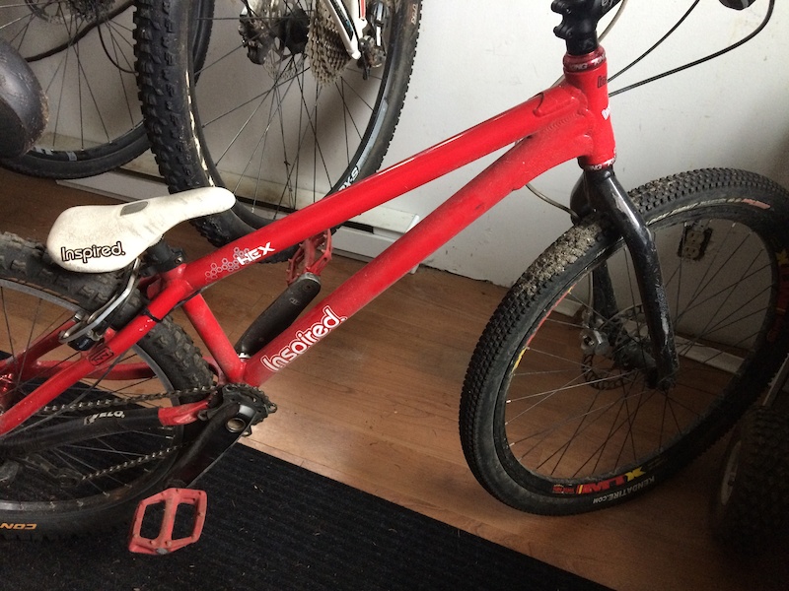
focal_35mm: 29
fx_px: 661
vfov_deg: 48.2
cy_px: 296
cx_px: 394
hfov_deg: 61.7
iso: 320
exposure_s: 1/24
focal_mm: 4.15
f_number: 2.2
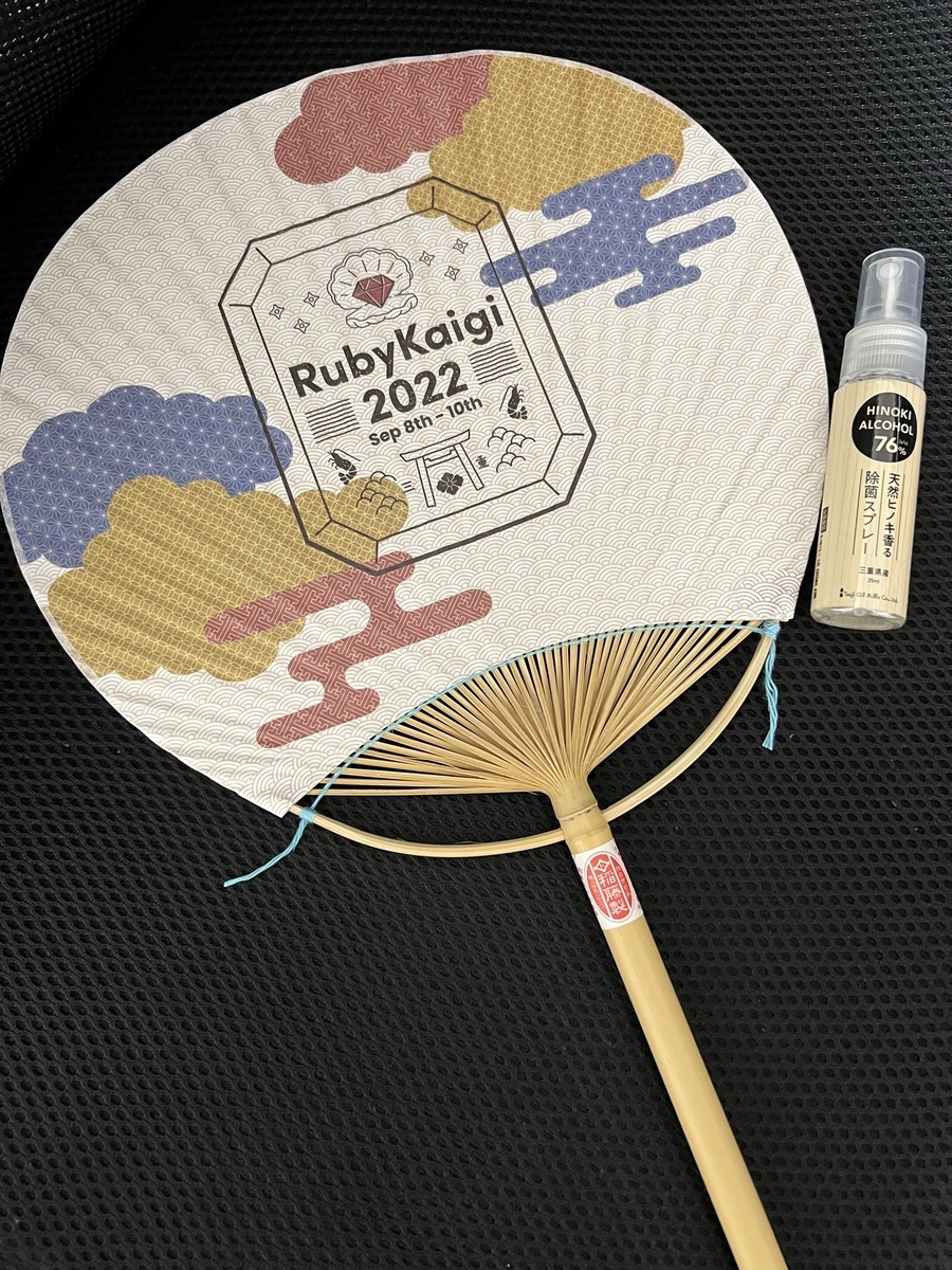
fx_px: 953
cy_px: 635
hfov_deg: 53.1
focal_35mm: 26
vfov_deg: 67.3
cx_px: 476
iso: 400
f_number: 1.5
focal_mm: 5.7
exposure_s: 1/52
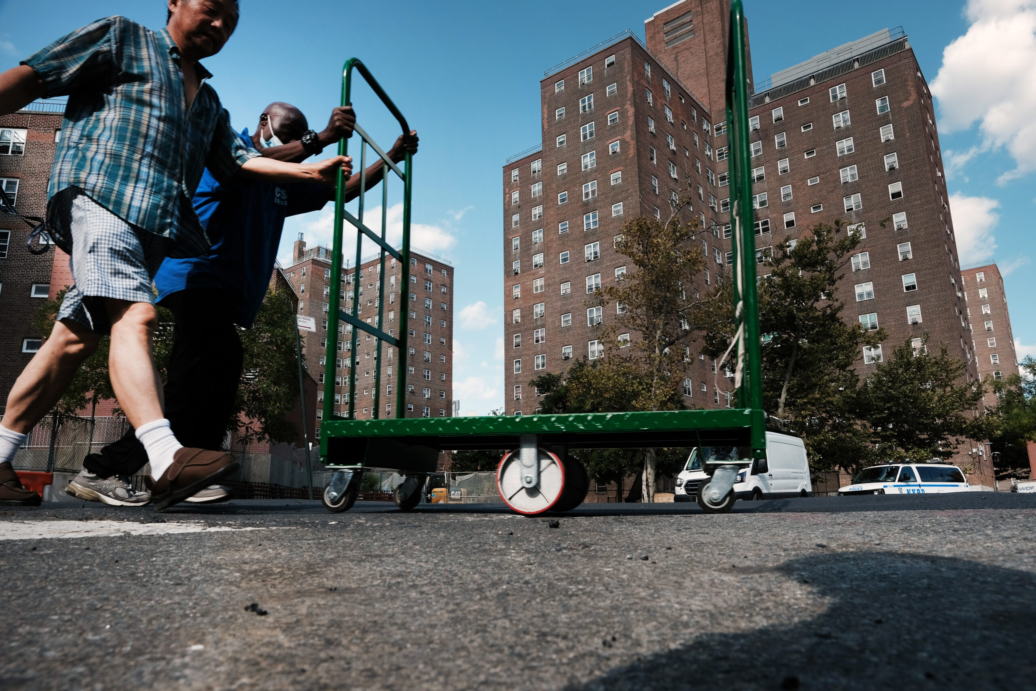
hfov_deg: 73.7
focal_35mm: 24
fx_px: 691
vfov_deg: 53.1
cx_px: 518
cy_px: 346
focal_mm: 16
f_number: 8
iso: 160
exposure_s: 1/280
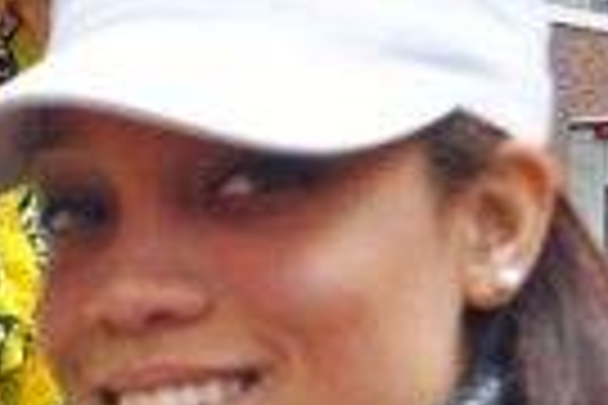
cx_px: -567
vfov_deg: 7.9
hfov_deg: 11.0
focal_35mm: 171
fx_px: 2888
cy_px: 538
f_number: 7.1
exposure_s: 1/200
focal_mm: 22
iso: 200
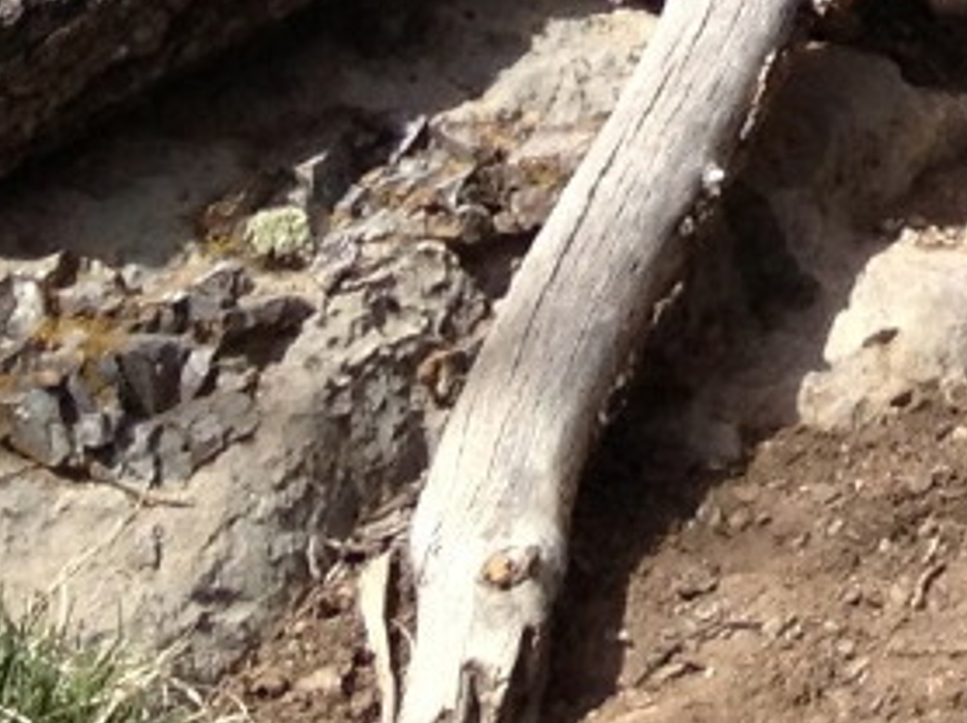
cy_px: -1561
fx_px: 7034
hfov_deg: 7.4
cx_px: 2327
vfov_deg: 5.5
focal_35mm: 252
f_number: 2.4
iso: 50
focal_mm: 4.28
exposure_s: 1/1151
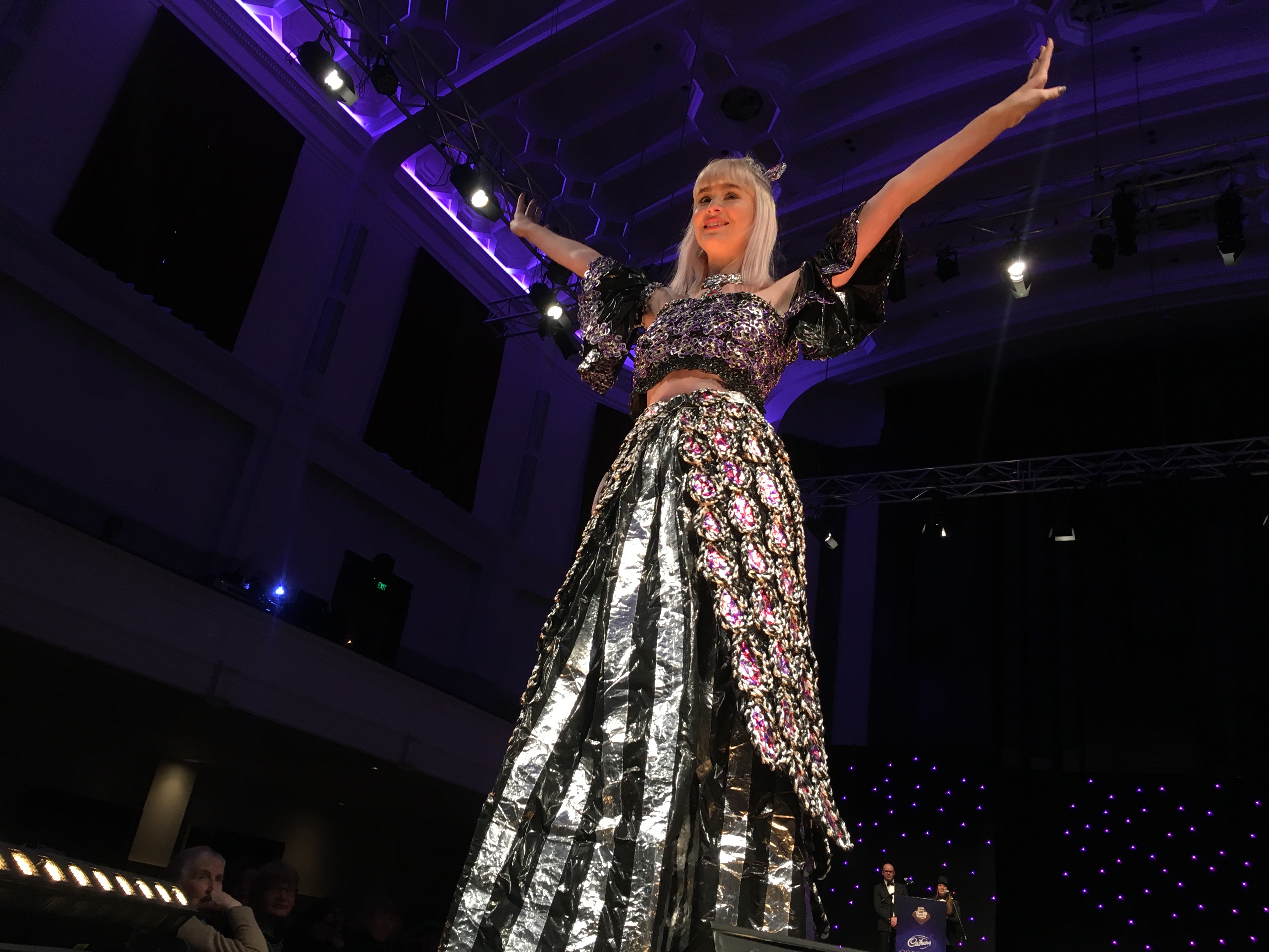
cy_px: 476
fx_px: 1063
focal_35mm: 29
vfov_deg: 48.2
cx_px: 634
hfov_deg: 61.7
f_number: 2.2
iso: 80
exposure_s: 1/33
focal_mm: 4.15
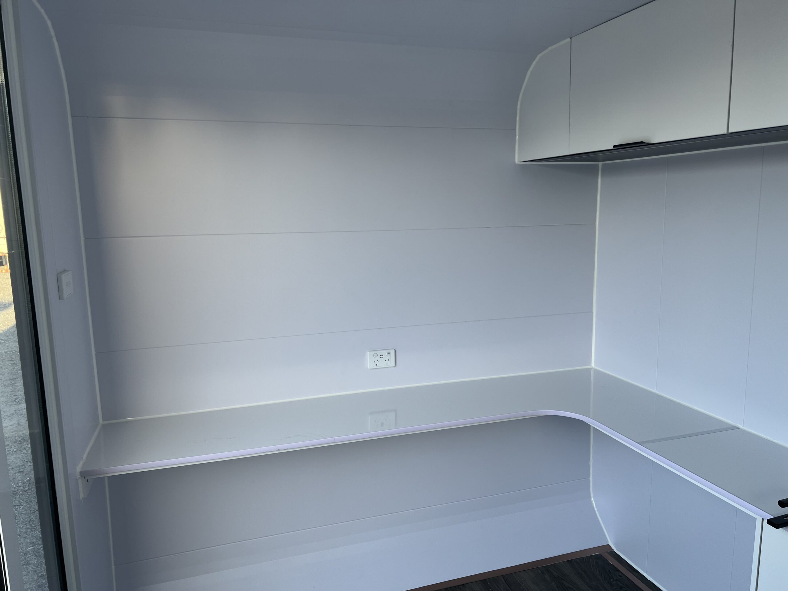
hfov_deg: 67.3
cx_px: 394
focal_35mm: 26
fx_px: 592
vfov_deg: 53.1
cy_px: 296
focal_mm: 5.7
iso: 32
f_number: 1.5
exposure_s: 1/142
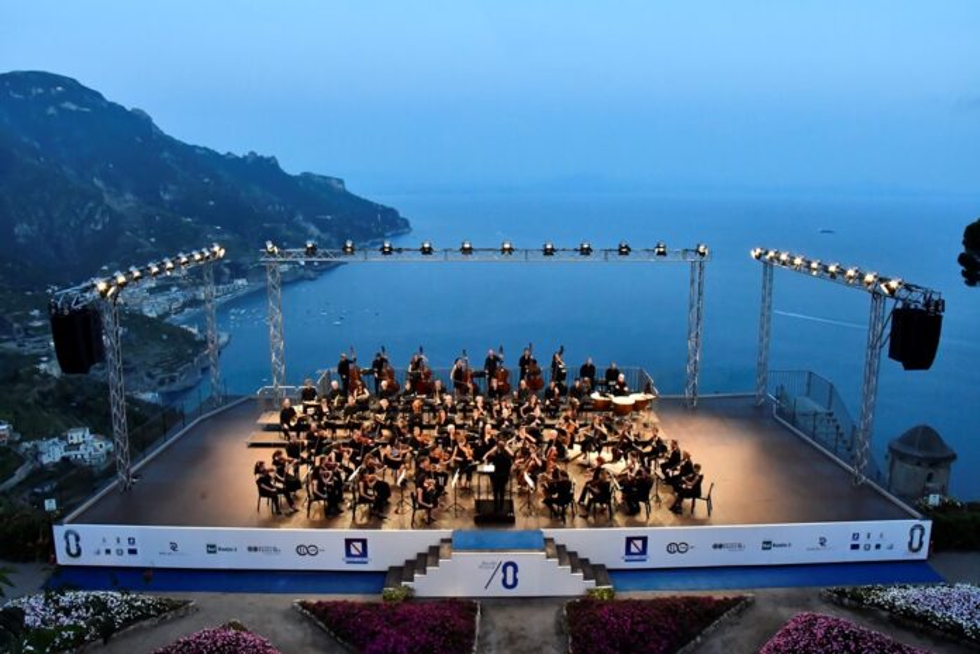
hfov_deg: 67.4
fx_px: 735
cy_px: 327
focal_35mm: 27
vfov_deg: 47.9
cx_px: 490
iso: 4000
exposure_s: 1/80
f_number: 14
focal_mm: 18
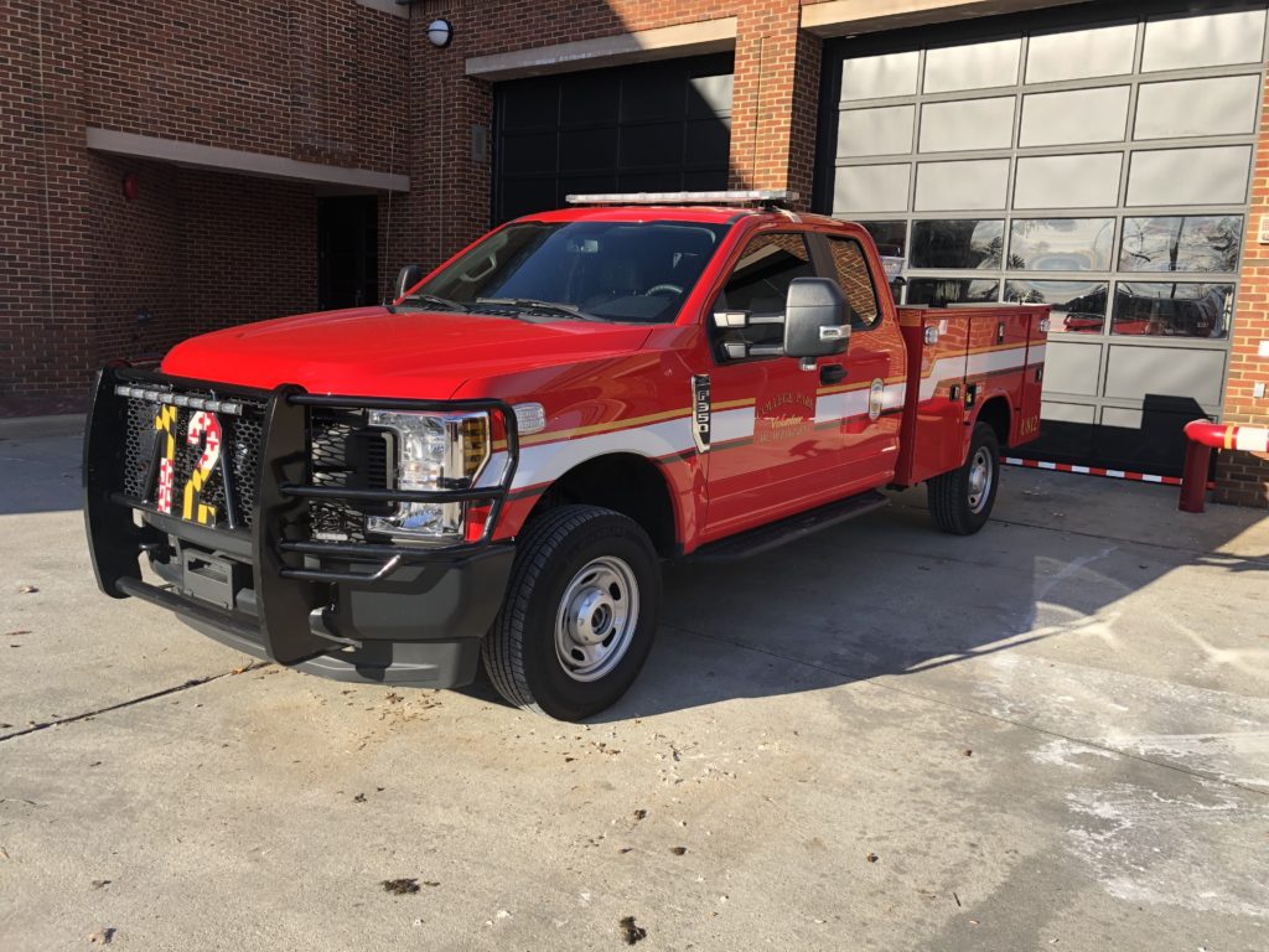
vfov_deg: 49.7
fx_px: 1026
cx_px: 634
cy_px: 476
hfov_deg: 63.4
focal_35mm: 28
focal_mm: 4
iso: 20
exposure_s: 1/674
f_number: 1.8
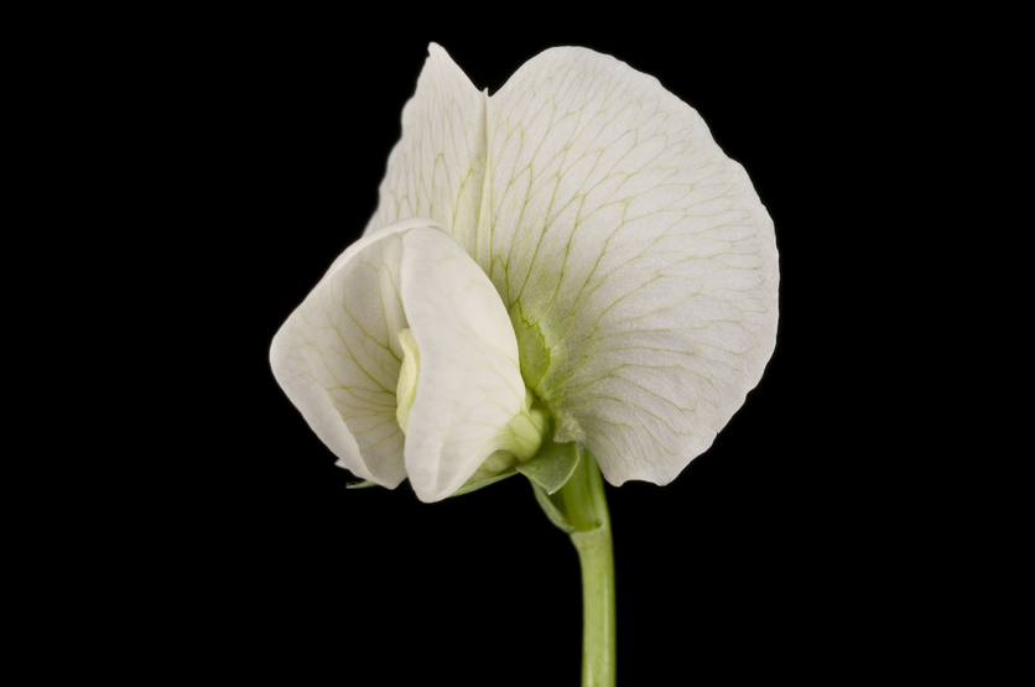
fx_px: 2584
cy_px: 344
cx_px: 518
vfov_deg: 15.1
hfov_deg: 22.6
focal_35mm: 90
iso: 200
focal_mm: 60
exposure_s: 1/60
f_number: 25
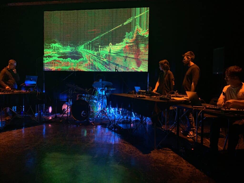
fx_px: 183
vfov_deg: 53.1
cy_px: 92
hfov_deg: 67.3
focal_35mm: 26
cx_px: 122
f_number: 1.8
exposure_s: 1/33
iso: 320
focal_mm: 4.25
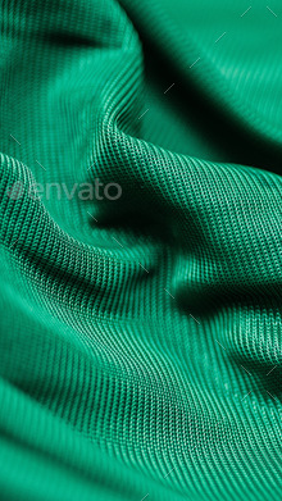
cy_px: 251
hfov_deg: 7.7
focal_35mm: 158
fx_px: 2100
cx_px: 253
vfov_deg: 13.6
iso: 1000
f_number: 3.5
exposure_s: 1/160
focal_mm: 100
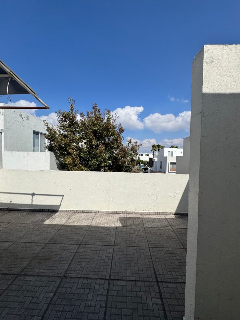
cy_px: 160
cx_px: 120
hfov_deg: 85.7
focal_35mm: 14
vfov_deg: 102.1
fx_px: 129
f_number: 2.2
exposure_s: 1/4132
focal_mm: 2.22
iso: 40
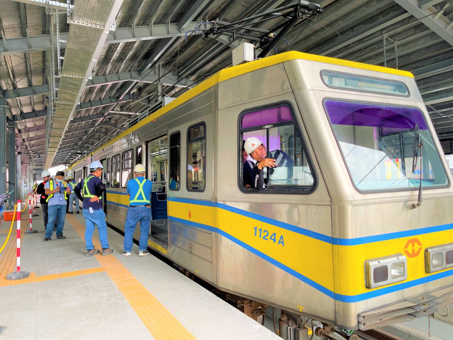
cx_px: 226
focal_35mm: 25
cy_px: 170
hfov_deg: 69.4
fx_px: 327
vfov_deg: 54.9
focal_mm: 5.1
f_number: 1.6
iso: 32
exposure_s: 1/128
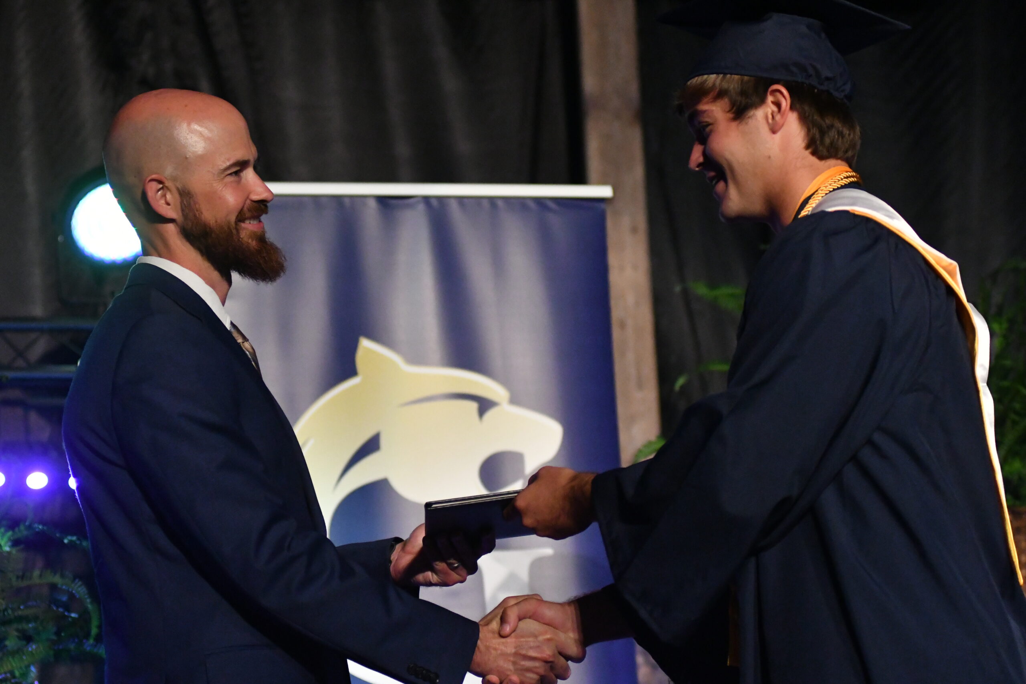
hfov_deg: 17.1
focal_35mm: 120
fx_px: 3420
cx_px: 513
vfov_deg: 11.4
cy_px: 342
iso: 6400
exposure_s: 1/640
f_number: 2.8
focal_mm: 80
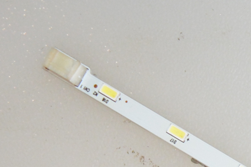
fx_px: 1668
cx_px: 692
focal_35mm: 239
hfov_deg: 7.7
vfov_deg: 5.5
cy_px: 429
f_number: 4
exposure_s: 1/200
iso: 1000
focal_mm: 25
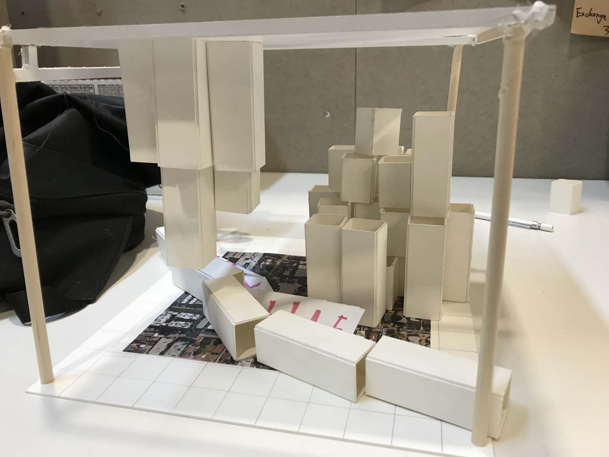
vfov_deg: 49.7
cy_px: 228
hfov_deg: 63.4
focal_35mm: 28
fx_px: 493
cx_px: 304
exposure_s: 1/24
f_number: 1.8
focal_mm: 3.99
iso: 40
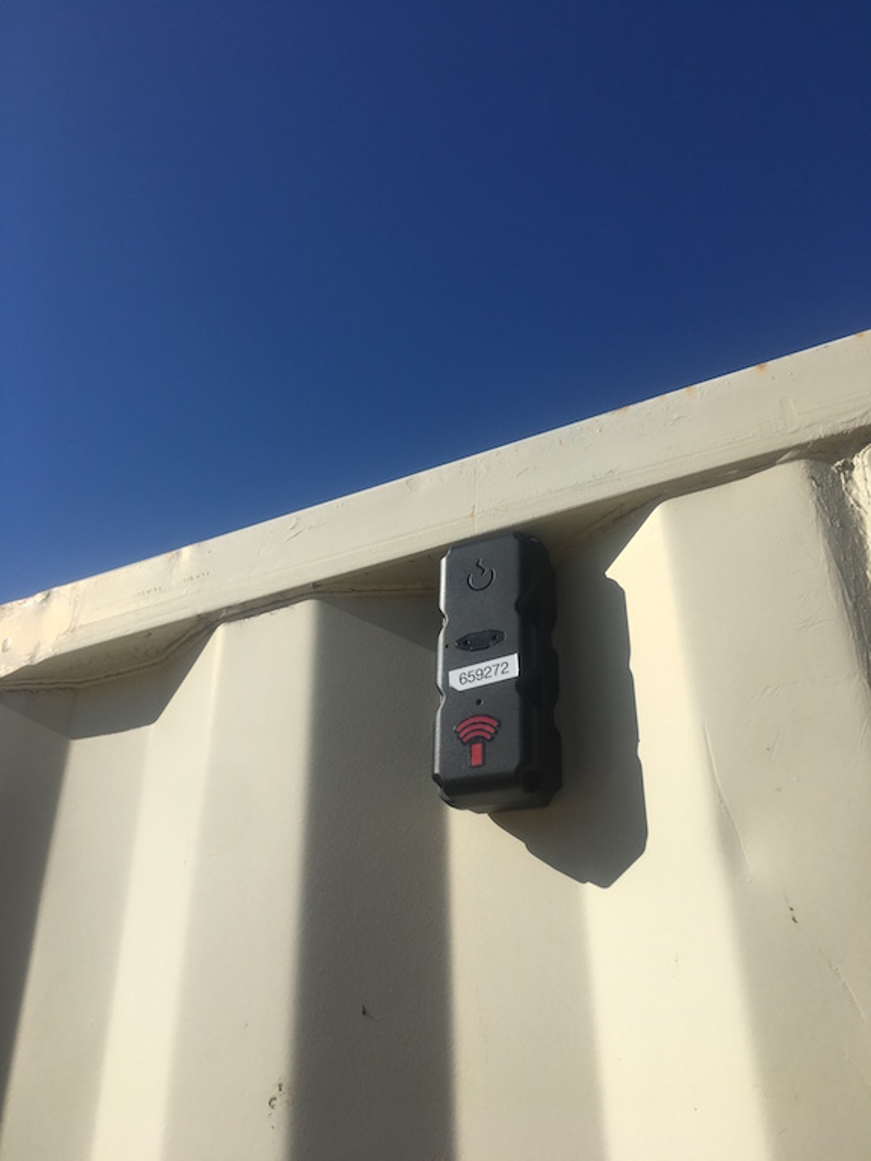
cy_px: 580
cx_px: 436
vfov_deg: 61.7
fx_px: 973
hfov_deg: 48.2
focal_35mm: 29
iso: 25
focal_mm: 4.15
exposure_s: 1/2849
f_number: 2.2
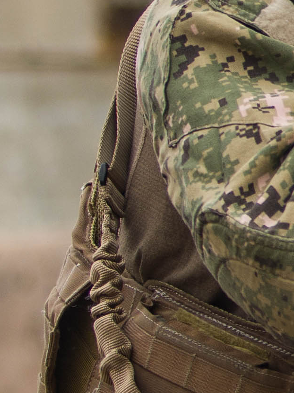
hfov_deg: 2.0
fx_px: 8271
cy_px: 43
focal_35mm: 730
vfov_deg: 2.7
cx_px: 1058
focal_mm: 70
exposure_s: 1/1000
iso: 100
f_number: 2.8
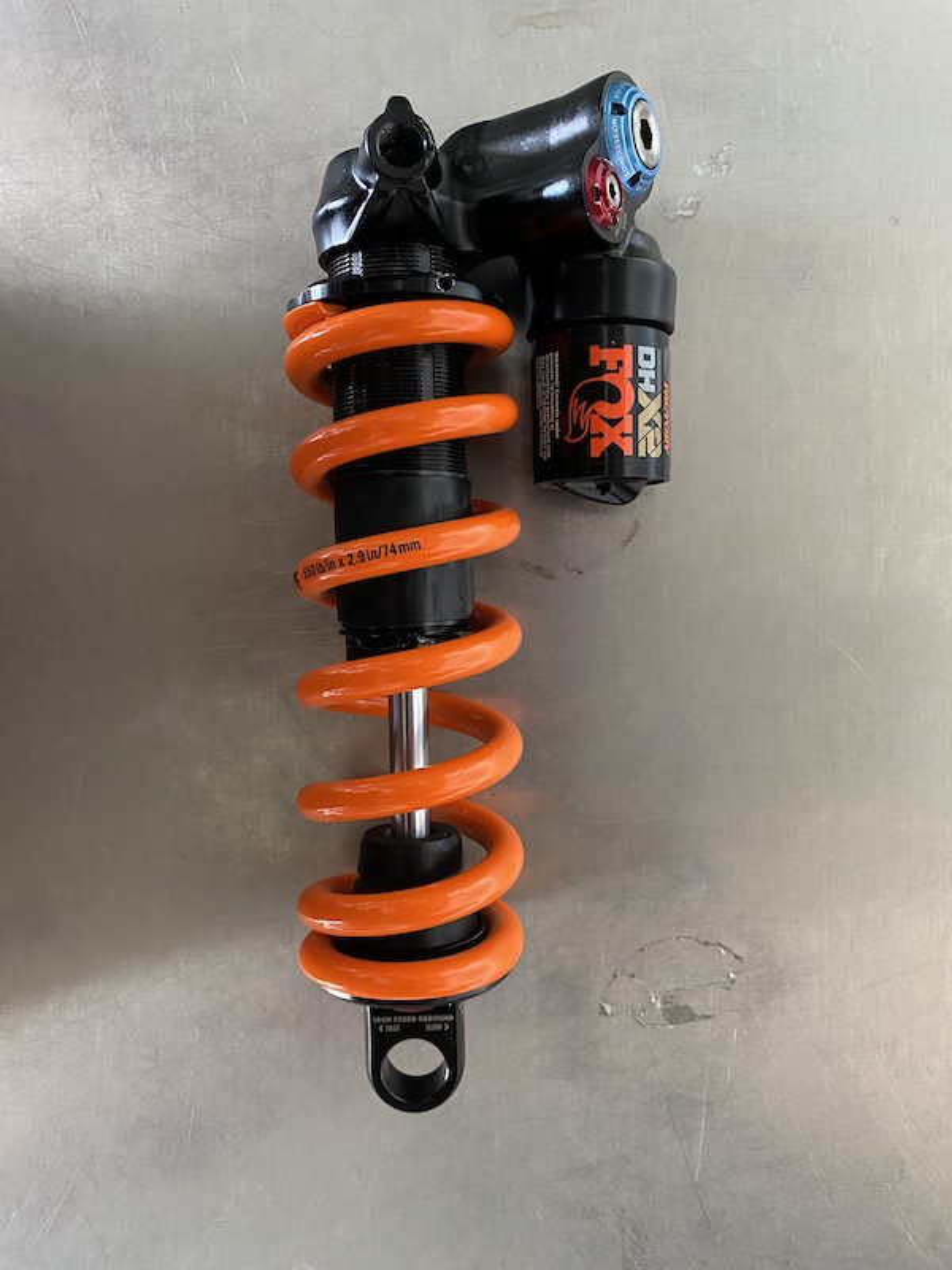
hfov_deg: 53.1
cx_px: 476
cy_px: 635
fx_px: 953
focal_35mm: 26
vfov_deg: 67.3
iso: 500
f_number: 1.8
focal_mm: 4.25
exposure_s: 1/50
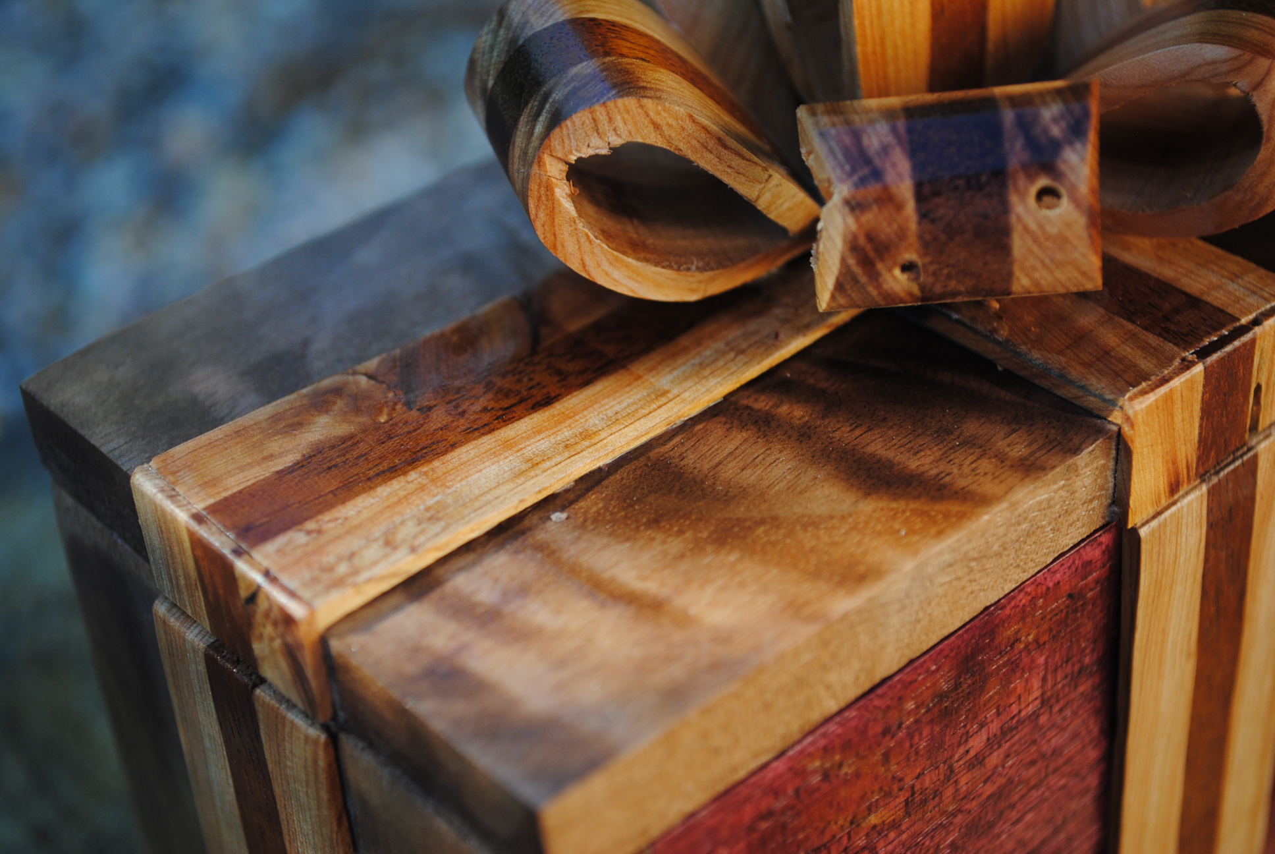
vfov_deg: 21.6
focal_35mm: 63
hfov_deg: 31.9
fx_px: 2234
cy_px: 427
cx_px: 638
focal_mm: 42
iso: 220
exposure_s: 1/125
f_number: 5.3
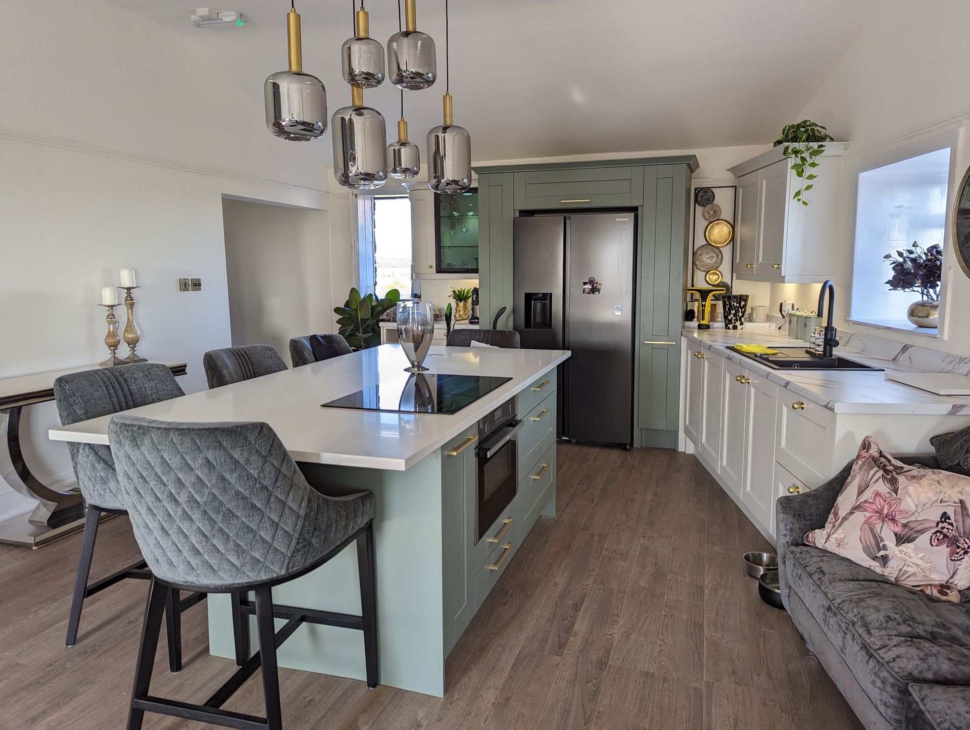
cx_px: 485
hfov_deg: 71.5
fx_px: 674
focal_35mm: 24
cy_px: 365
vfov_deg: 56.9
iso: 38
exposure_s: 1/101
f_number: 1.85
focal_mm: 6.81
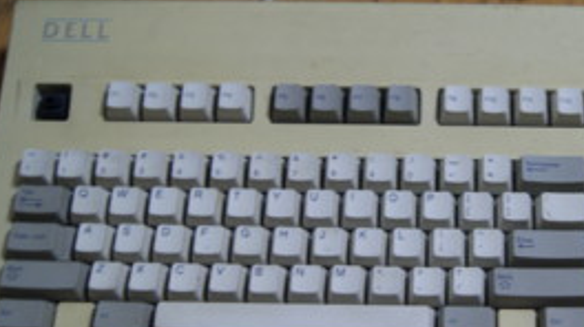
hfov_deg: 34.8
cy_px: 191
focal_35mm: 59
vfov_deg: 20.3
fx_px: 913
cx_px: 434
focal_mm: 22
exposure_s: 1/15
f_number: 4
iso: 400
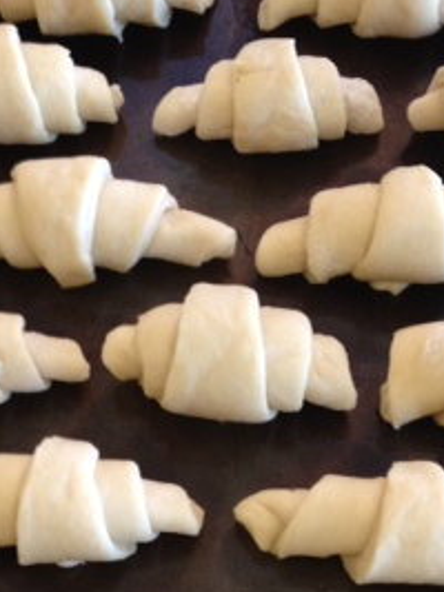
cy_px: 514
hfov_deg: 17.6
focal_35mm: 84
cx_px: 231
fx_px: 1438
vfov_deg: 22.8
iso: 100
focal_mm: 4.28
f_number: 2.4
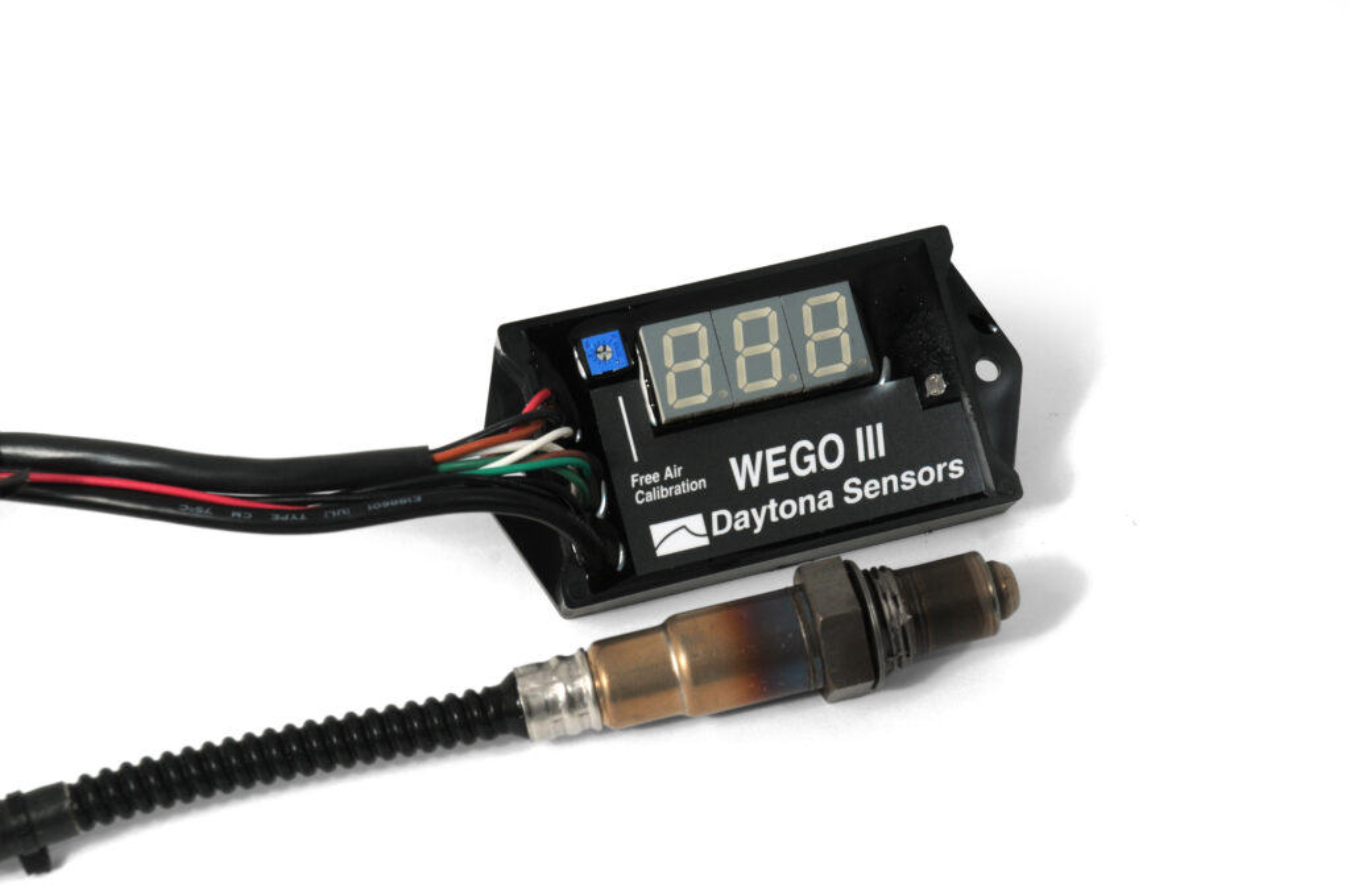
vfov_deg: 18.1
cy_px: 448
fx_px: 2809
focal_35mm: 75
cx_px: 675
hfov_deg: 27.0
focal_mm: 50
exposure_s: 1/60
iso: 200
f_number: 13
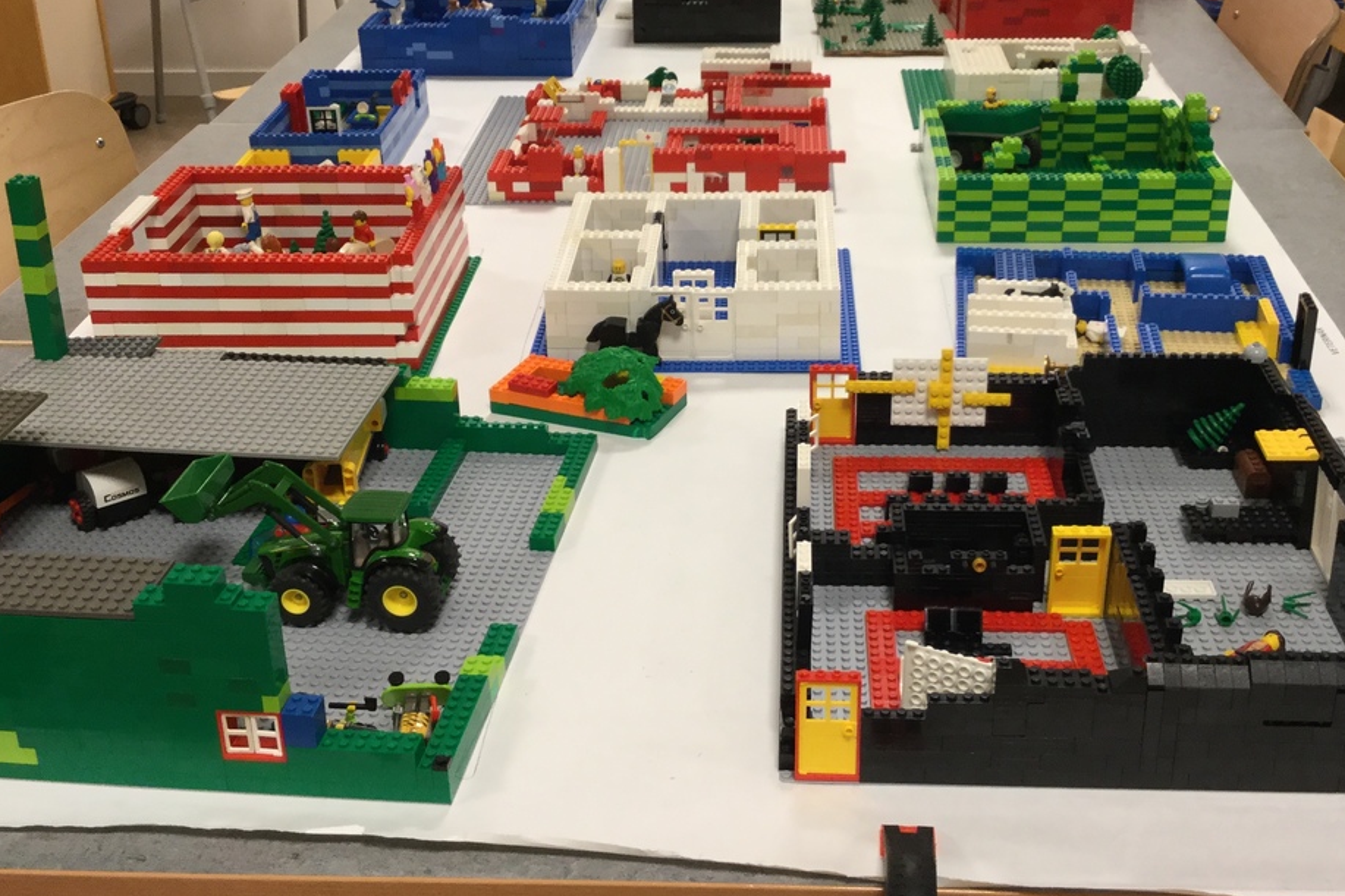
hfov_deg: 43.6
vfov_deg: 29.8
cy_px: 393
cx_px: 739
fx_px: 1681
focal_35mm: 45
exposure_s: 1/33
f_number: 2.4
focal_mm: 3.3
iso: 64
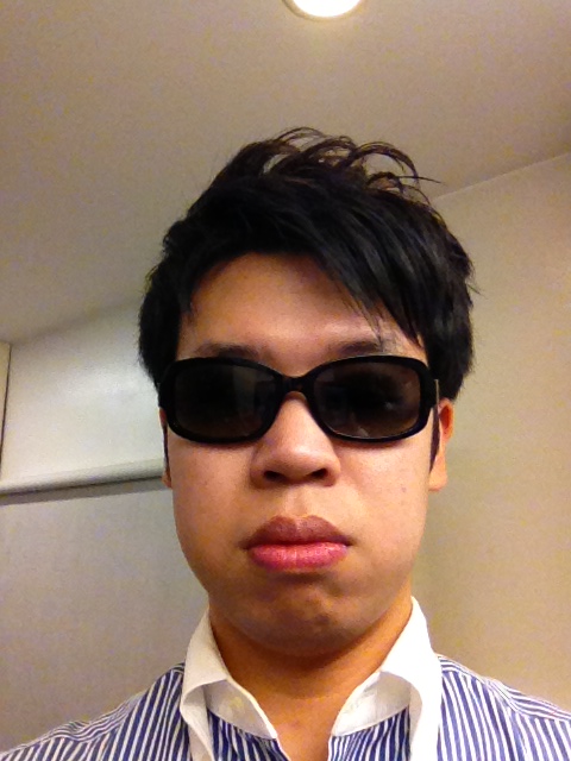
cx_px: 286
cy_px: 380
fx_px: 770
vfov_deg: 52.6
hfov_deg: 40.7
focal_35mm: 35
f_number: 2.4
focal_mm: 1.85
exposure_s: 1/100
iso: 250
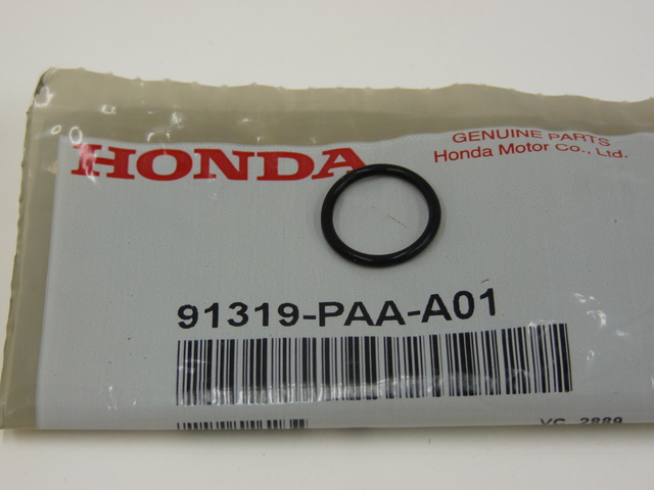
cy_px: 245
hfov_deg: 19.4
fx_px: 1908
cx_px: 327
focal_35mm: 101
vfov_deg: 14.6
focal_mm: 18
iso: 125
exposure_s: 1/40
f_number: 3.6
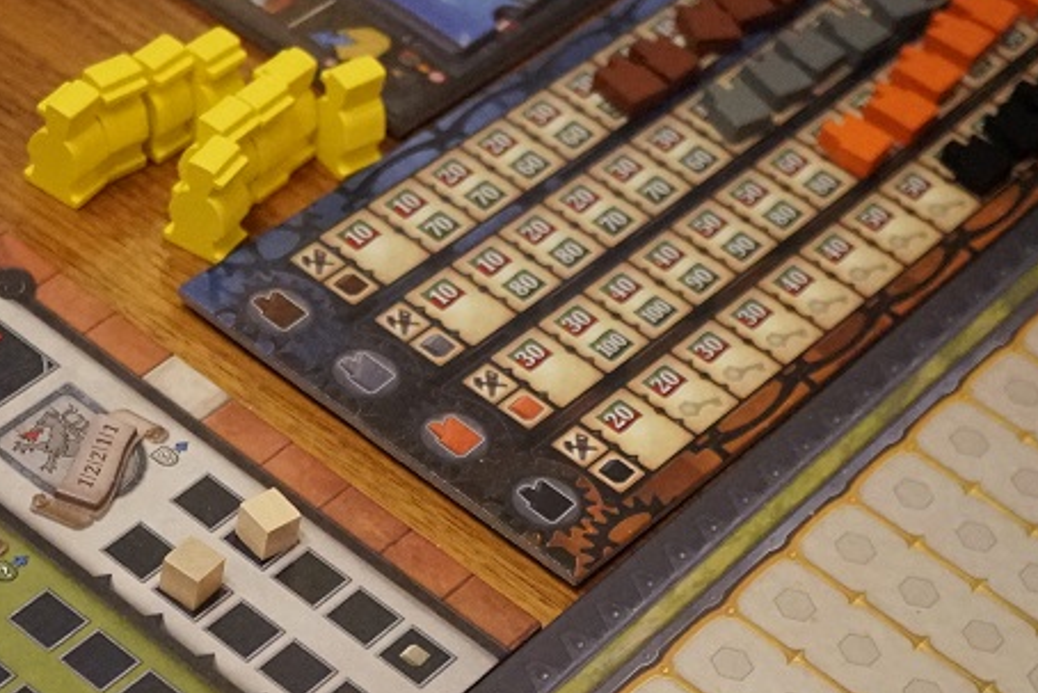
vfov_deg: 12.7
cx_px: 382
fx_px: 3086
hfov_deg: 19.1
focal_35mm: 107
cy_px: 620
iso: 6400
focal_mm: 30
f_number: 3.5
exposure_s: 1/160
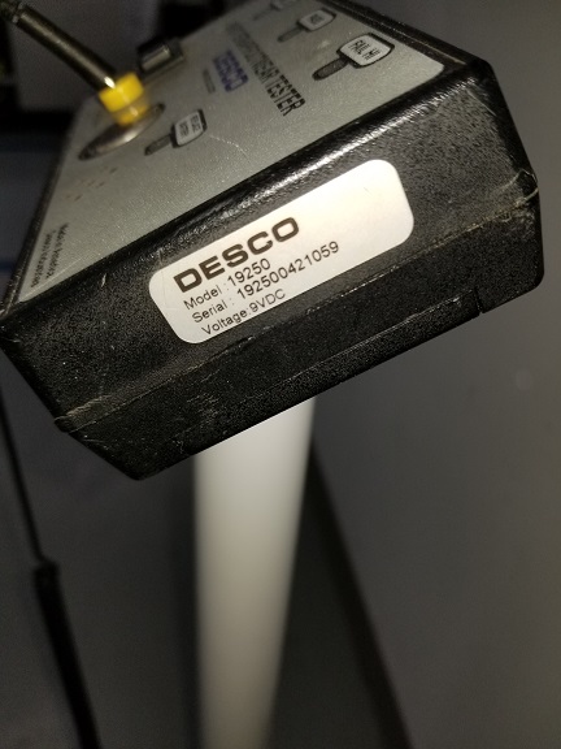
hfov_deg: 53.1
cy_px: 374
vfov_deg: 67.3
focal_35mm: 26
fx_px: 562
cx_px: 280
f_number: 1.7
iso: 50
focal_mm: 4.25
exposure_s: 1/361
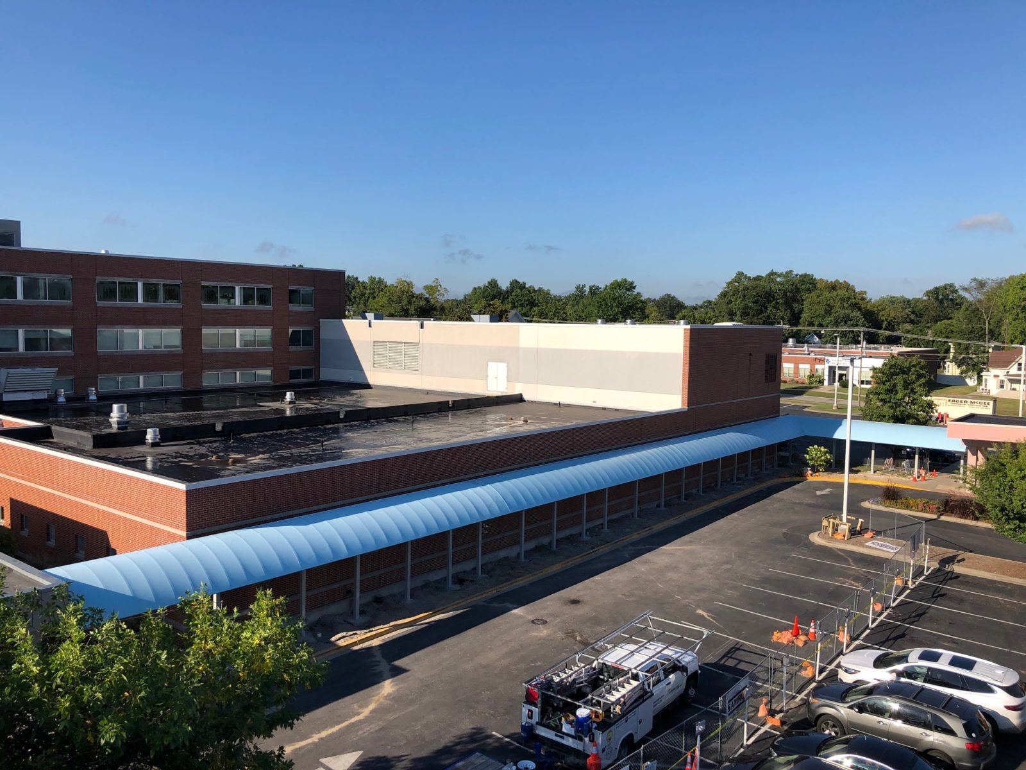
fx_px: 830
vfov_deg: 49.7
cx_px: 513
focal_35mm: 28
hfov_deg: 63.4
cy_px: 385
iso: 20
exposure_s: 1/1946
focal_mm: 3.99
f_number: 1.8
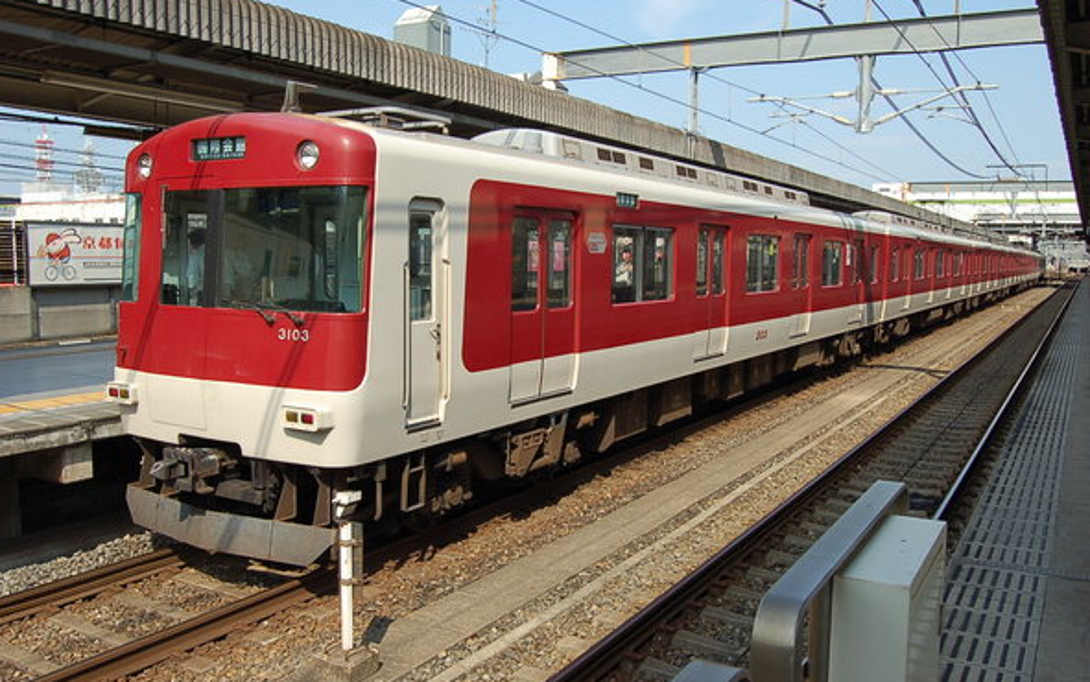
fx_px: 921
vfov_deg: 40.6
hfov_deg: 61.2
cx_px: 551
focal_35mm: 31
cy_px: 329
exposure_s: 1/250
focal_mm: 20
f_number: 8
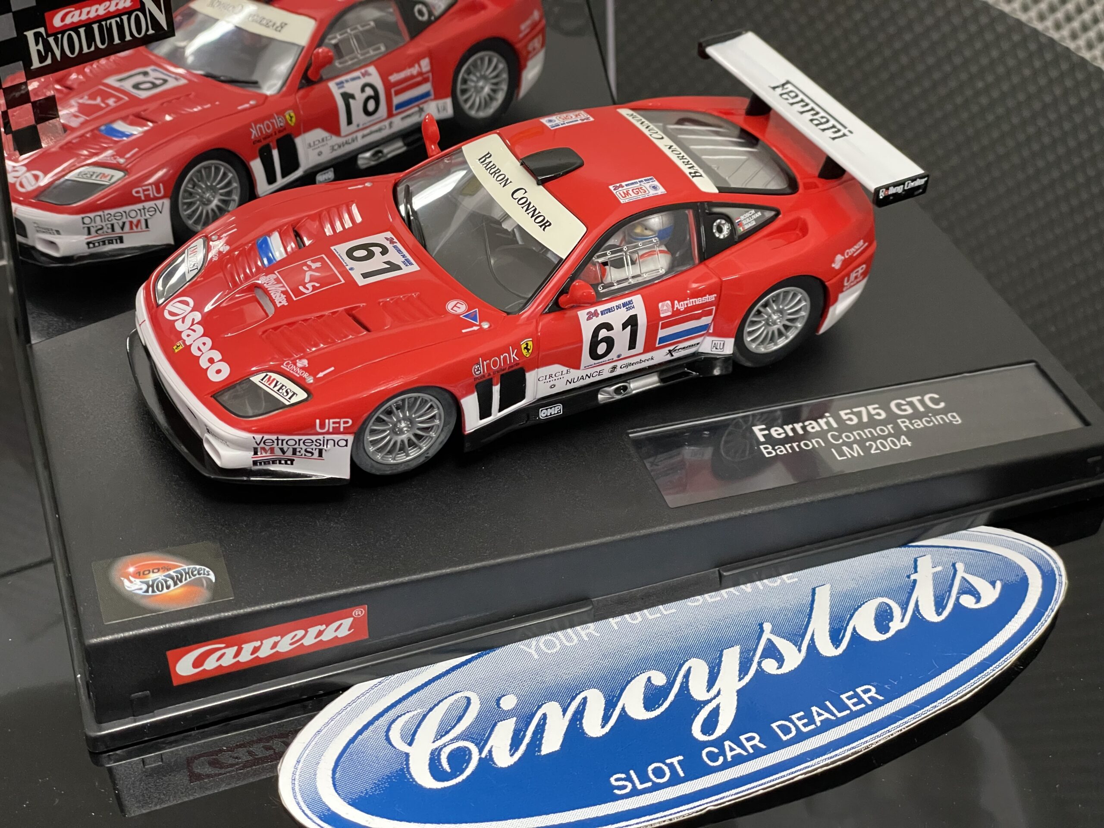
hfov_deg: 36.8
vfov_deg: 28.0
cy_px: 414
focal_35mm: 52
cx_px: 552
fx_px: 1658
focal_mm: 6
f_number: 2
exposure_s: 1/40
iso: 500
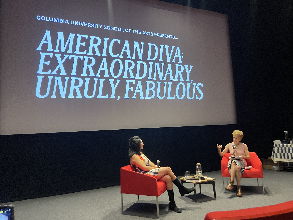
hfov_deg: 69.4
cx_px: 146
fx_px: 212
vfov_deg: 54.9
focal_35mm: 25
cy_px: 110
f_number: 1.6
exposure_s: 1/30
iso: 500
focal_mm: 5.1
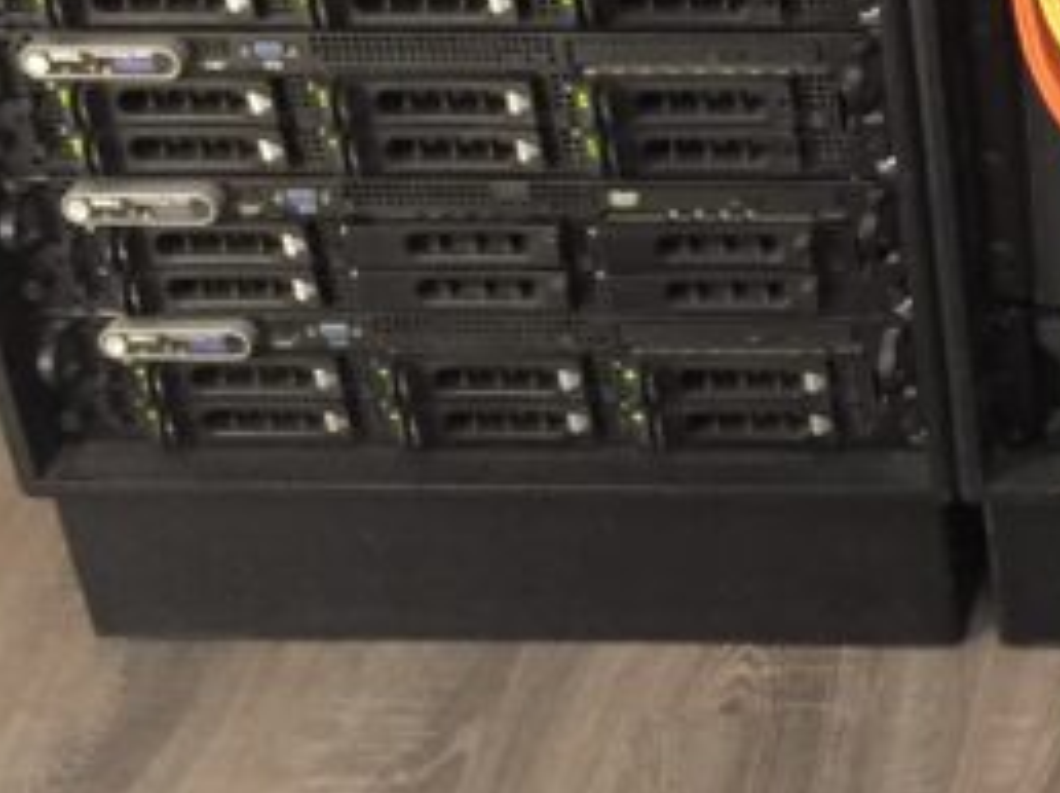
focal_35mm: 90
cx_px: 1442
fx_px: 2753
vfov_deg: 16.1
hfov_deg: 19.7
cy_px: 25
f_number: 2.2
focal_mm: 4.15
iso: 500
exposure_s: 1/17
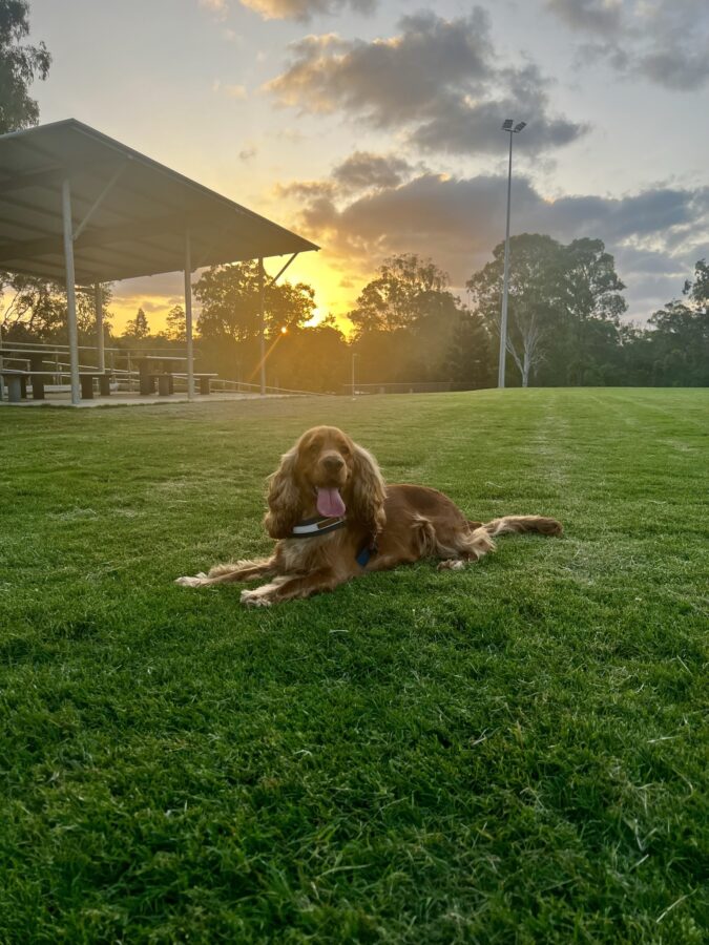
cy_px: 472
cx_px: 354
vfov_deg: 67.3
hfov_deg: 53.1
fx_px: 710
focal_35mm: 26
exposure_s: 1/965
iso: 50
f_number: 1.5
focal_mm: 5.7
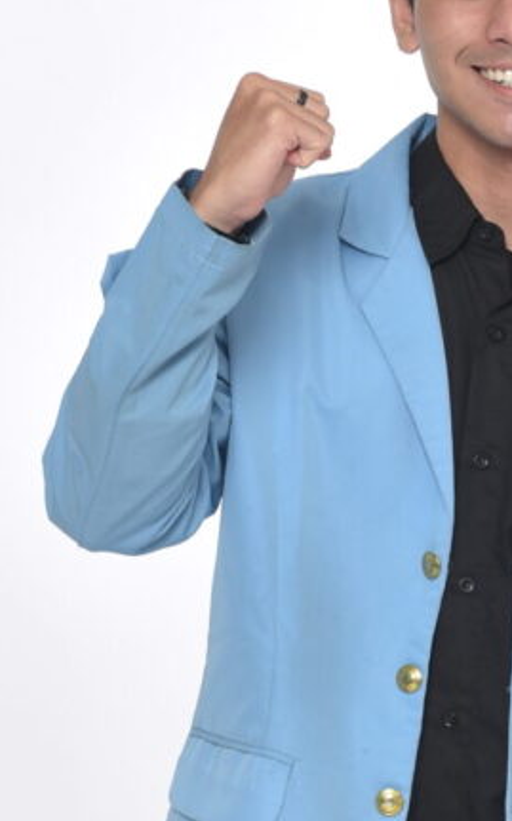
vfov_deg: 10.9
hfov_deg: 6.8
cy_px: 670
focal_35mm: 191
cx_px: 455
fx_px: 4269
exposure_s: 1/125
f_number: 6.3
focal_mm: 70
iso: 100
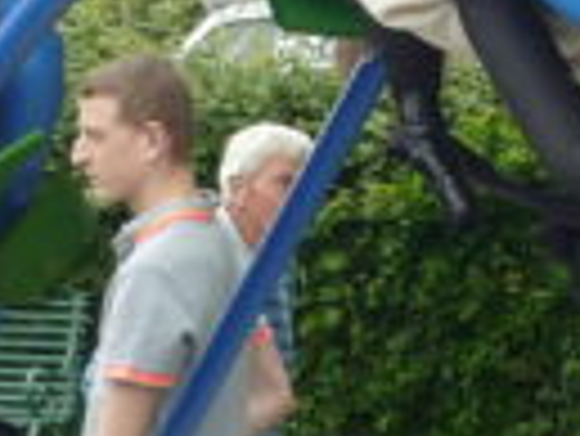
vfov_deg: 7.6
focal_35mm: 196
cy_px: 27
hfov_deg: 10.0
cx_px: 567
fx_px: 3287
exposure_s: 1/500
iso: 125
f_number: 2.8
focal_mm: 5.5
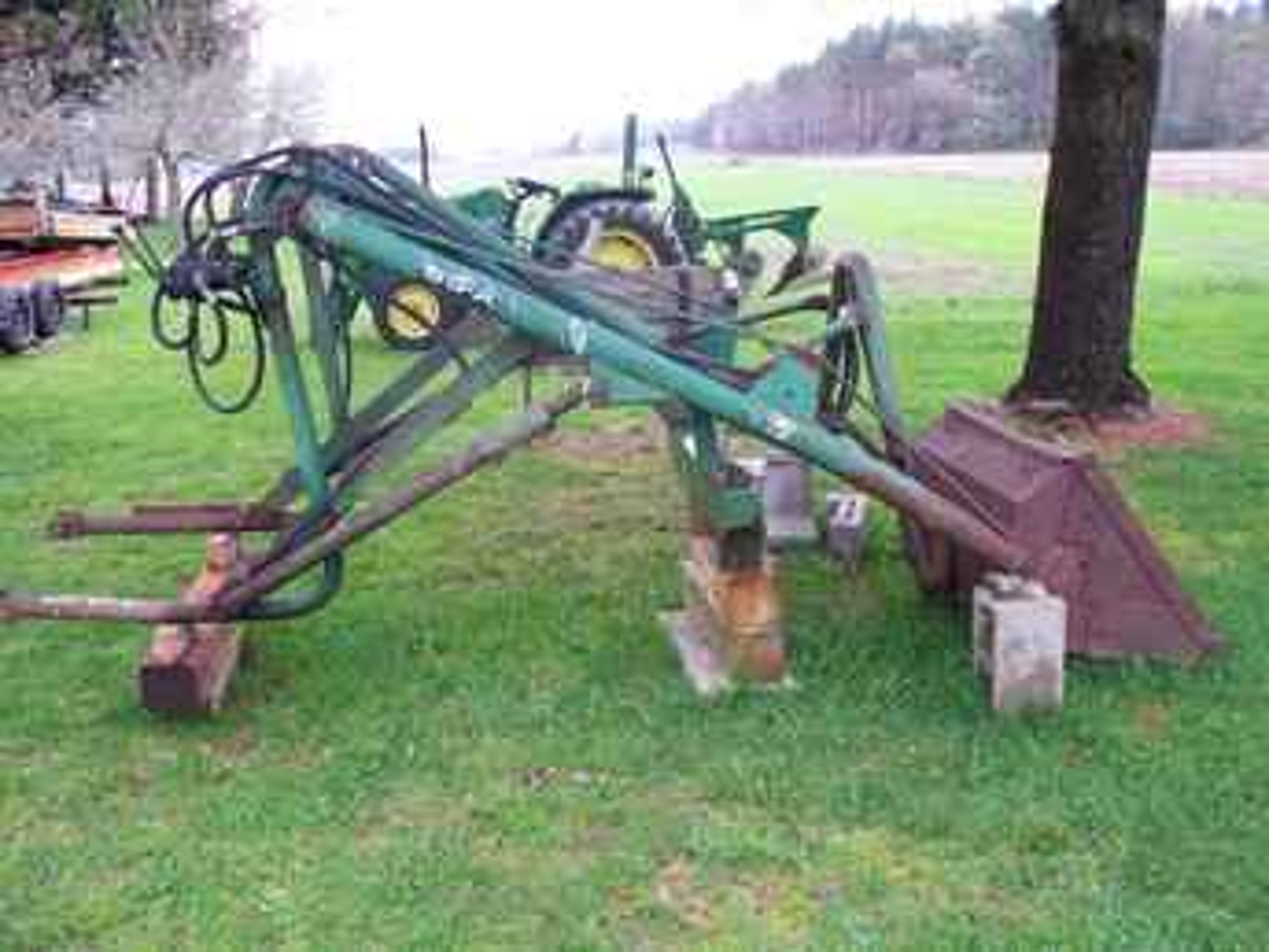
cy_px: 476
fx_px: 1320
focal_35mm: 36
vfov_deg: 39.7
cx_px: 634
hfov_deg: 51.4
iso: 160
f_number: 2.8
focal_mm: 7.54
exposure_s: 1/60
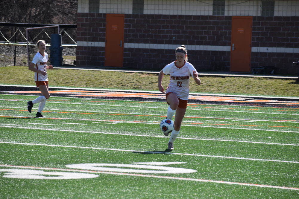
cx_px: 148
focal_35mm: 246
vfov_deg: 5.6
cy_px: 98
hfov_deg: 8.4
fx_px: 2043
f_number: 6.3
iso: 400
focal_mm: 160
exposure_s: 1/1600
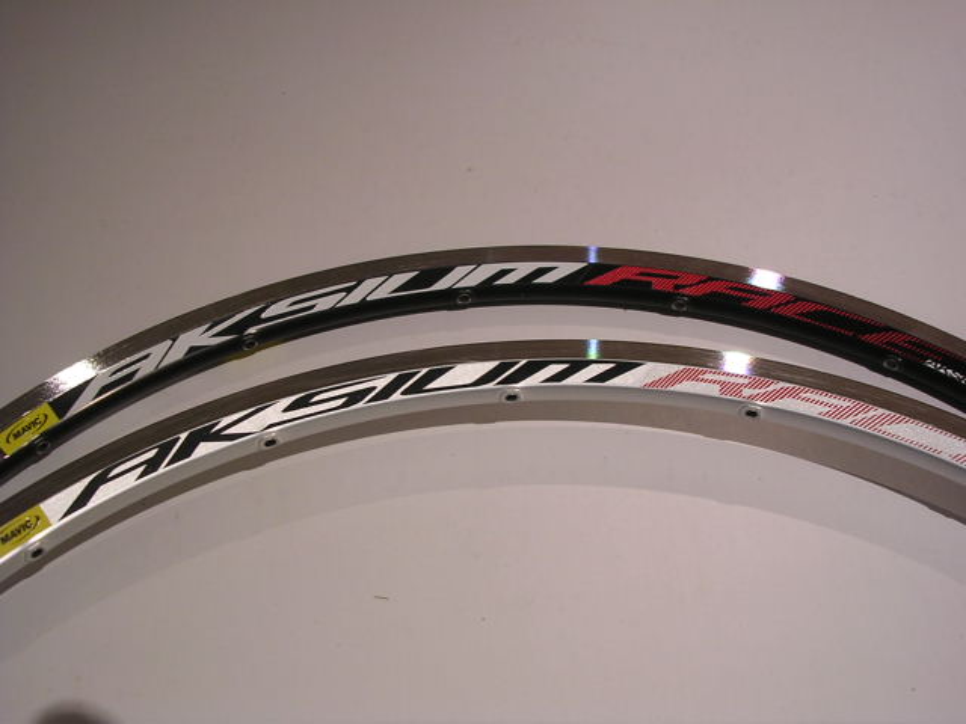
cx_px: 483
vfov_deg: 33.6
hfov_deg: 43.9
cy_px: 362
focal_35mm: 43
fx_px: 1200
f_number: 3
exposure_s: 1/6.1
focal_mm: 6.6
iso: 100
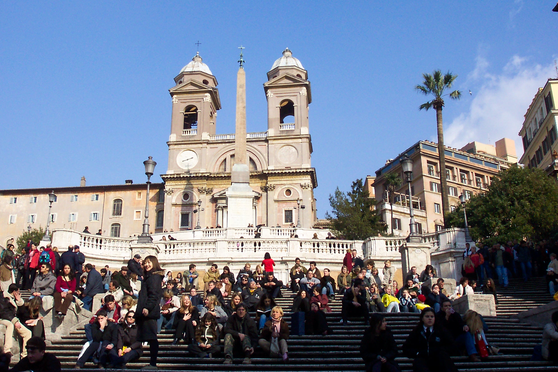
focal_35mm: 44
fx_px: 682
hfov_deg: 44.3
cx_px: 230
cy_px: 160
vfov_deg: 30.5
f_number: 9.5
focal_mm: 7.5
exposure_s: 1/180
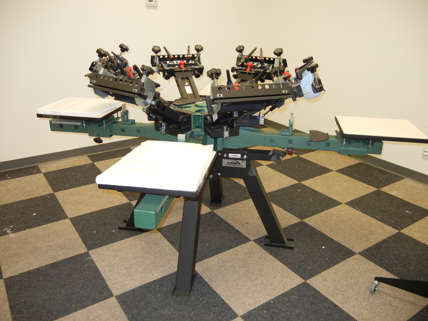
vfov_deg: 46.8
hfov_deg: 60.0
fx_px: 371
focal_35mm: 30
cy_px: 160
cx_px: 214
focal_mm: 5.4
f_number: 3.5
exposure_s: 1/30
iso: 200
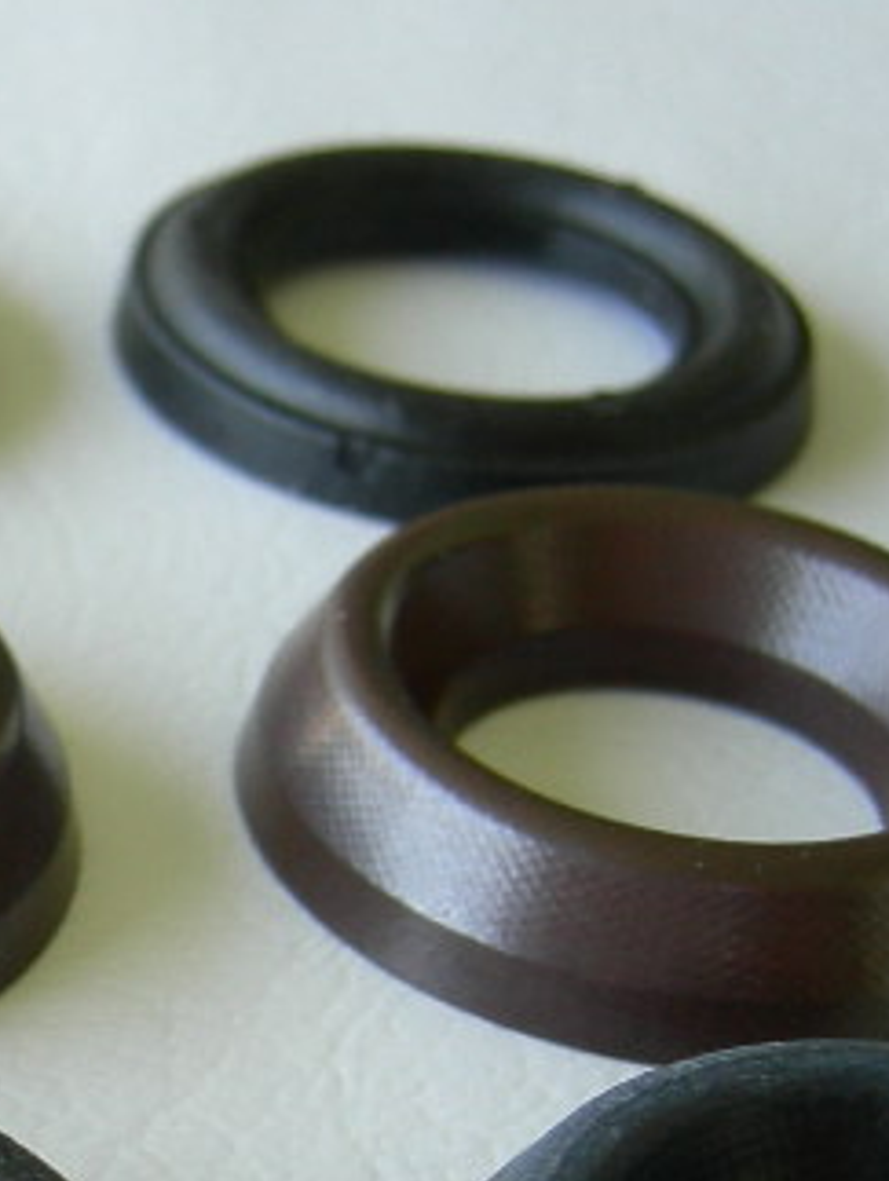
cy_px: 1009
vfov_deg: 17.1
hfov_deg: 12.5
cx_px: -380
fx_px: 3896
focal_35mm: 114
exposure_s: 1/28.4
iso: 64
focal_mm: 7.5
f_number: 2.7
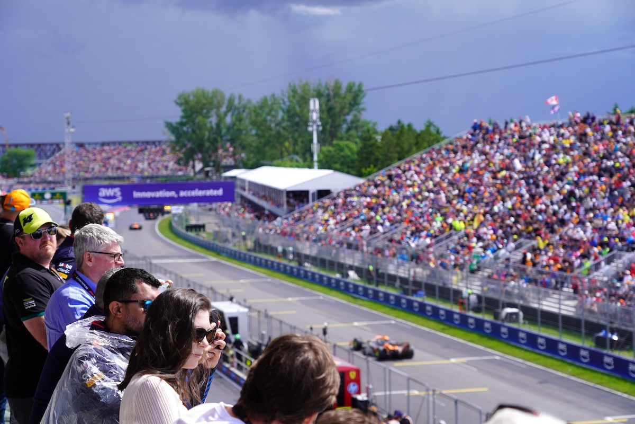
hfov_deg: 30.1
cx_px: 318
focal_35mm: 67
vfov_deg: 20.3
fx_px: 1182
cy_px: 212
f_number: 5
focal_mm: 67
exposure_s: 1/320
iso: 100
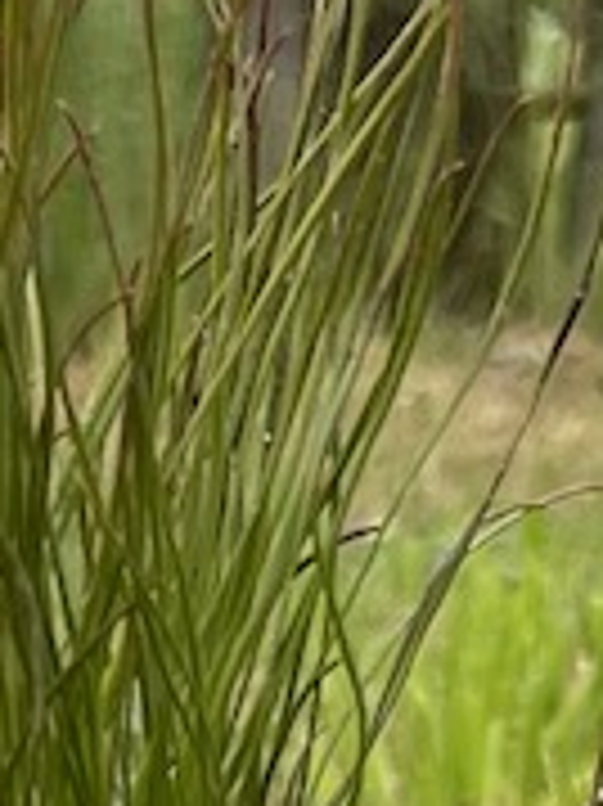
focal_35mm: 205
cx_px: -22
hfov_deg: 7.2
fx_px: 4767
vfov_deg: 9.2
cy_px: 1434
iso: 32
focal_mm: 4.2
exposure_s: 1/569
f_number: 1.6
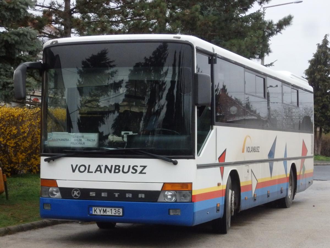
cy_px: 124
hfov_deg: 24.4
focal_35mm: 80
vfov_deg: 18.4
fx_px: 763
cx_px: 165
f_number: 4.6
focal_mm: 14.4
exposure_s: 1/500
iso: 800
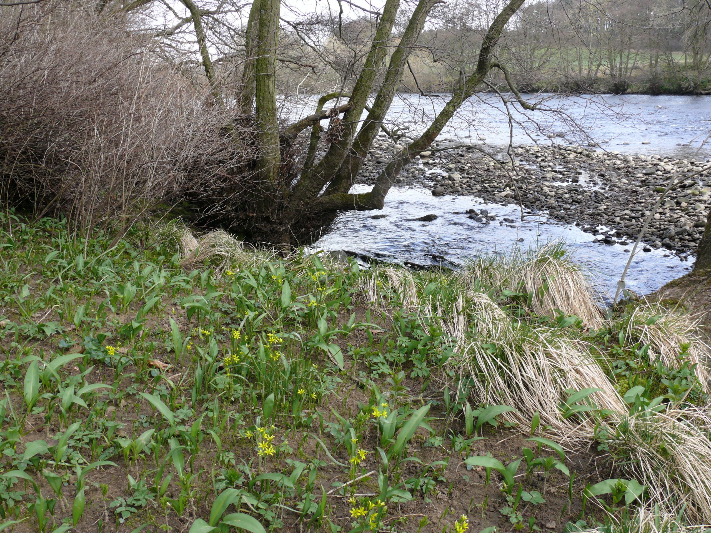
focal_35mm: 35
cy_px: 266
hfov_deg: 52.6
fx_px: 719
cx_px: 356
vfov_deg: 40.7
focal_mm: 7.4
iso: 100
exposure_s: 1/160
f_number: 4
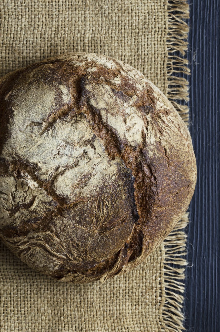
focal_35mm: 138
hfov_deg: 9.9
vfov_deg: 14.9
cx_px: 93
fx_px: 1270
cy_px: 128
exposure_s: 2
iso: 100
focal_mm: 70
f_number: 9
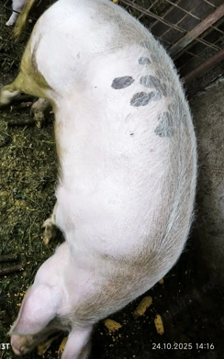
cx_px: 88
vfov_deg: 51.6
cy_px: 177
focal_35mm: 38
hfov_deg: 33.4
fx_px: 372
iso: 200
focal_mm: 6.92
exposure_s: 1/50
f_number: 1.9
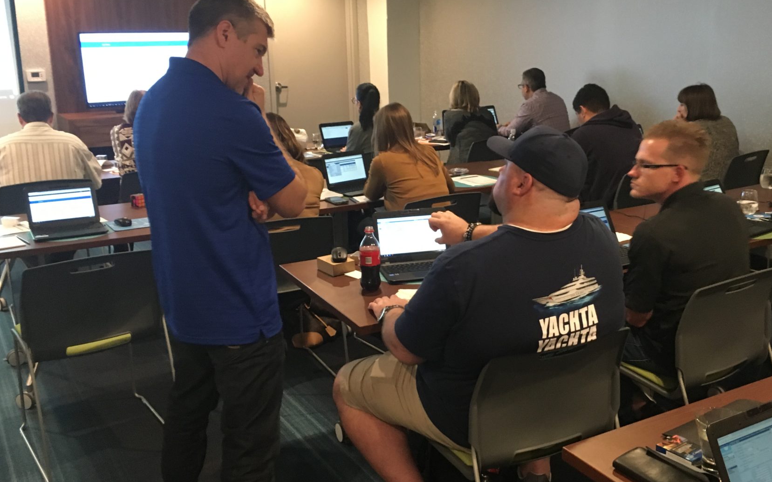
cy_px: 241
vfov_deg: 33.6
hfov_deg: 51.4
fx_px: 799
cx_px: 440
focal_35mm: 38
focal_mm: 4.15
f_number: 2.2
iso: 200
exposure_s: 1/15
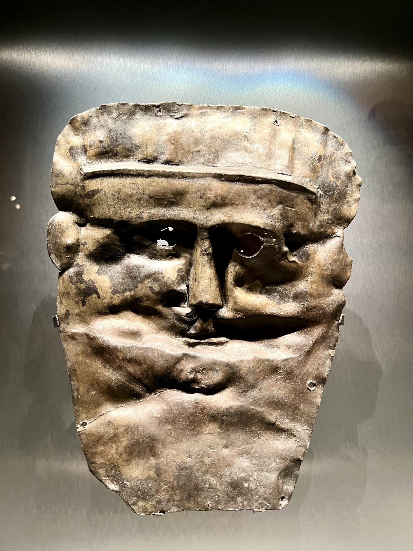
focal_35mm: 26
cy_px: 276
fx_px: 414
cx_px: 206
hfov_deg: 53.1
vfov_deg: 67.3
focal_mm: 5.7
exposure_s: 1/50
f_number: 1.5
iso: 250
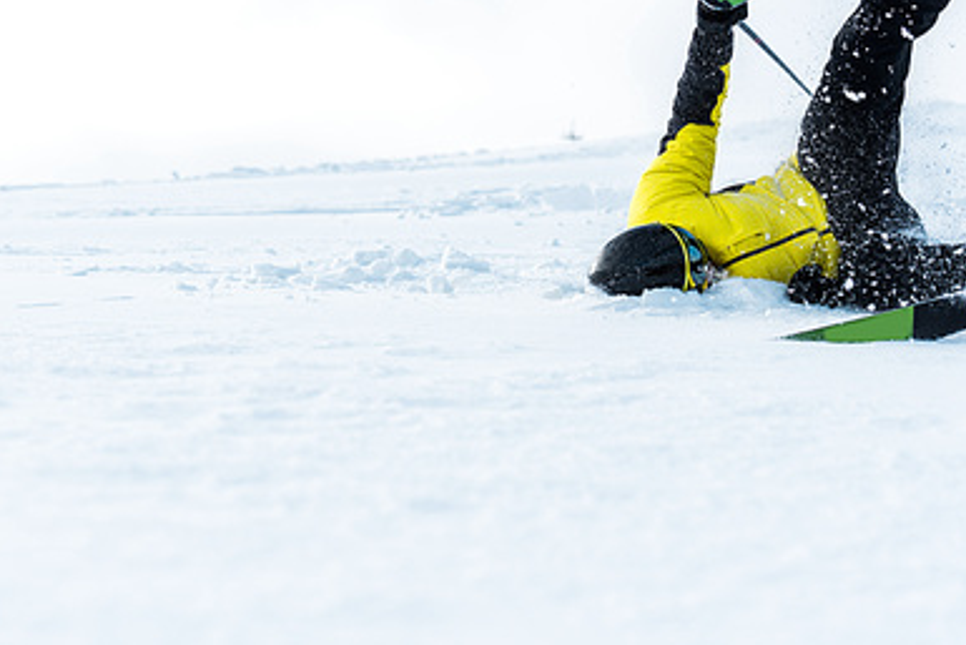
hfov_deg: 22.4
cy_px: 253
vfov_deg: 15.0
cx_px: 459
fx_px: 2443
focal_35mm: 91
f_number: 4
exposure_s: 1/1000
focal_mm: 70
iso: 64
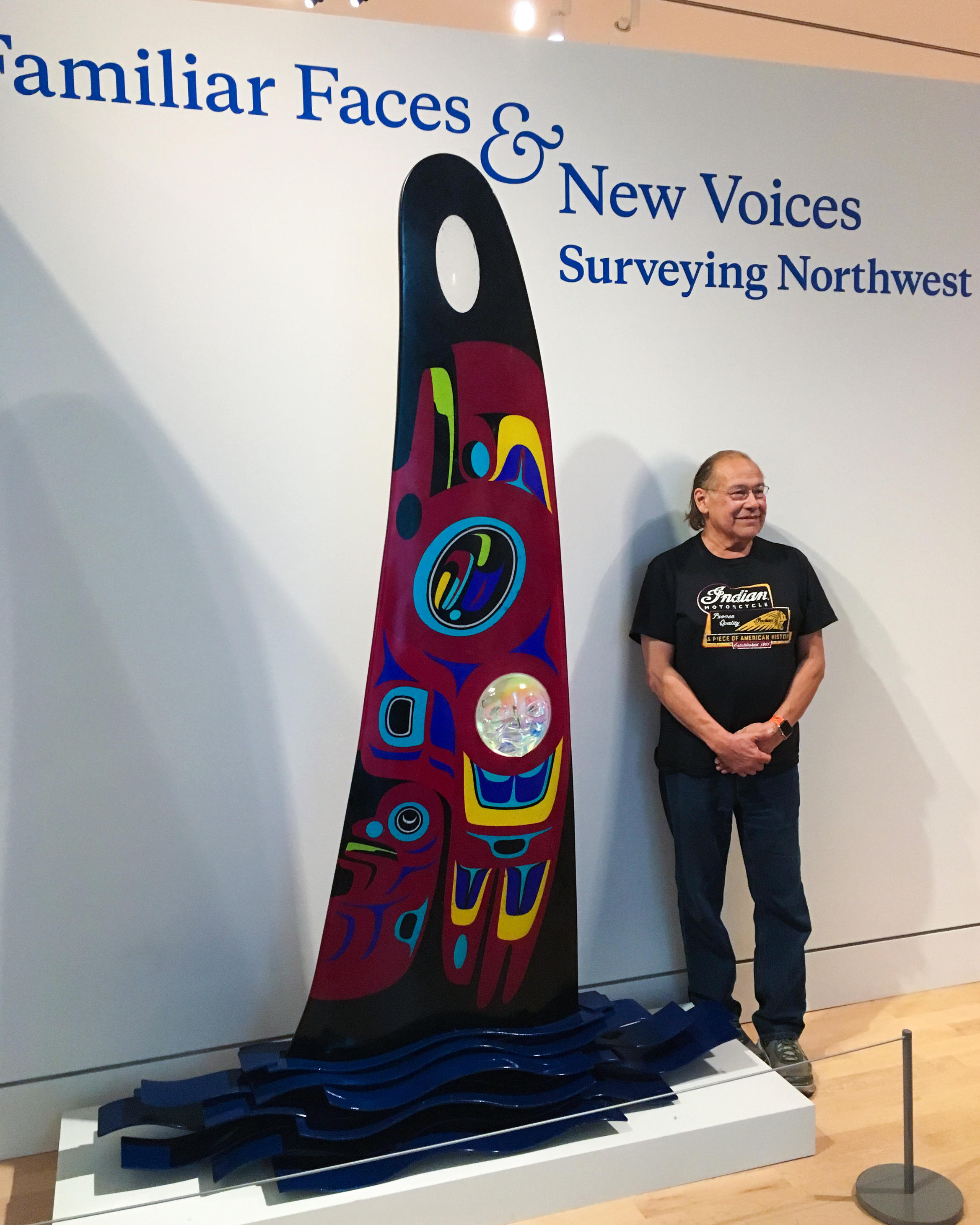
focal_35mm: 31
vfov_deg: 57.2
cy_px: 620
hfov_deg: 47.1
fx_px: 1124
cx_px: 482
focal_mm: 4.15
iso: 200
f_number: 2.2
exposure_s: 1/20
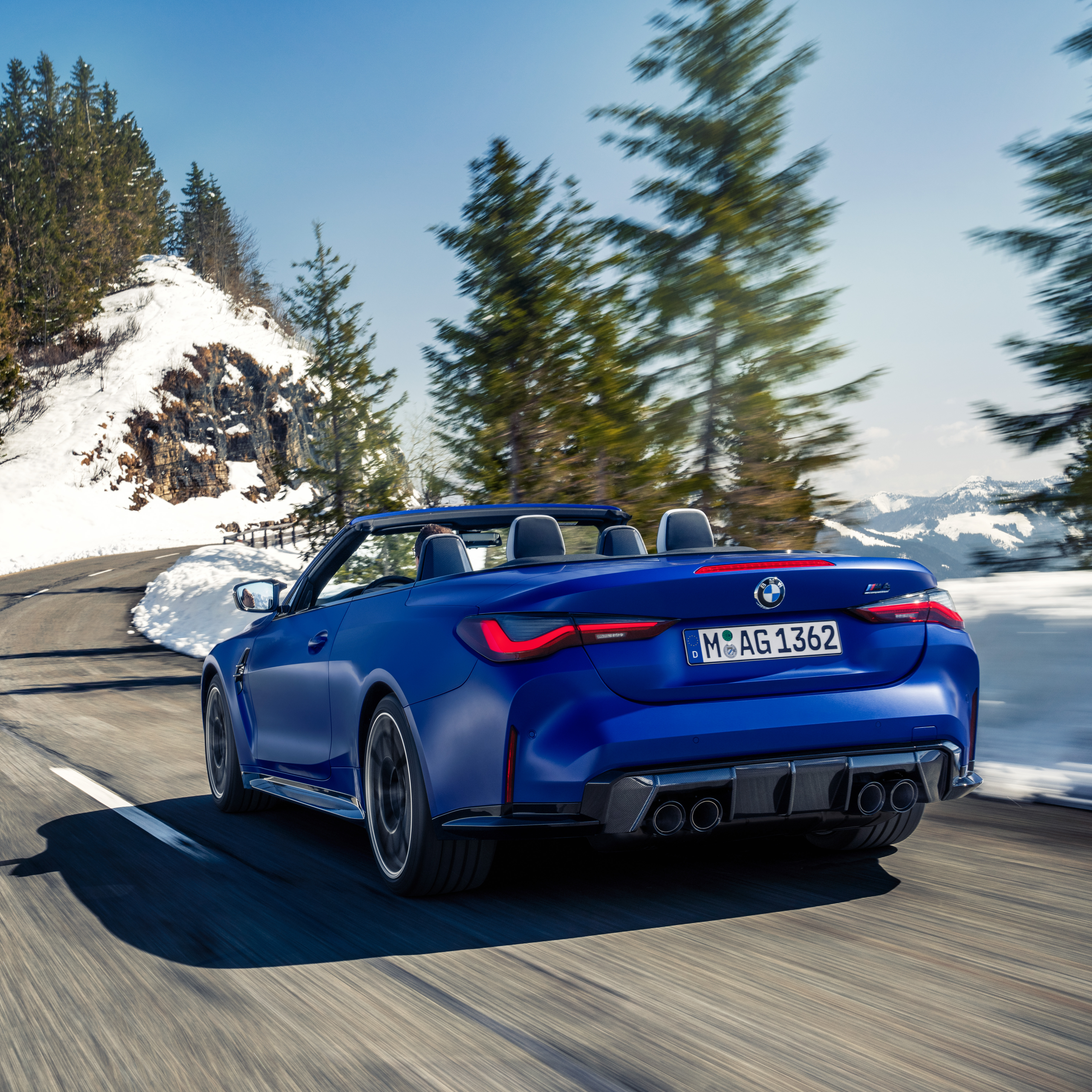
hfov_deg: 31.6
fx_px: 1927
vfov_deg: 31.6
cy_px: 546
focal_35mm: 54
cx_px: 469
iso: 100
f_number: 13
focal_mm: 42
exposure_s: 1/40
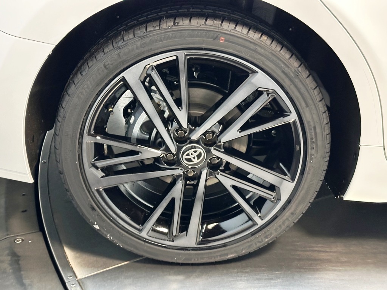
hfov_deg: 39.7
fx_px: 537
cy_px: 145
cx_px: 194
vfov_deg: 30.3
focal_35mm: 48
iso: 640
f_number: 1.78
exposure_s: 1/24
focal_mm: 6.86
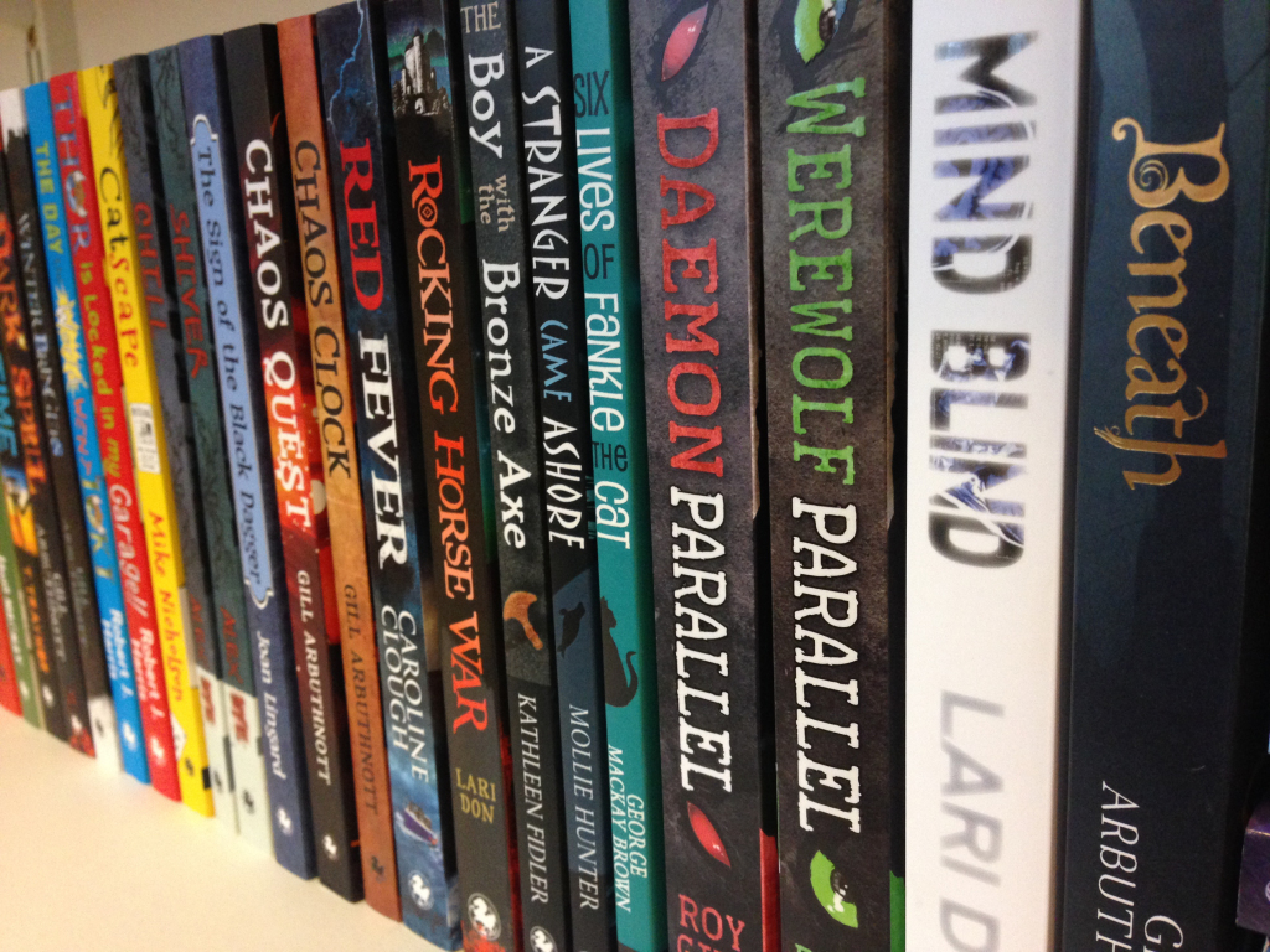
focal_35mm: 33
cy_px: 476
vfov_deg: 42.9
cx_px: 635
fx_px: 1211
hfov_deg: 55.4
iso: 250
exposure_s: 1/20
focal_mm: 4.12
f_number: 2.4
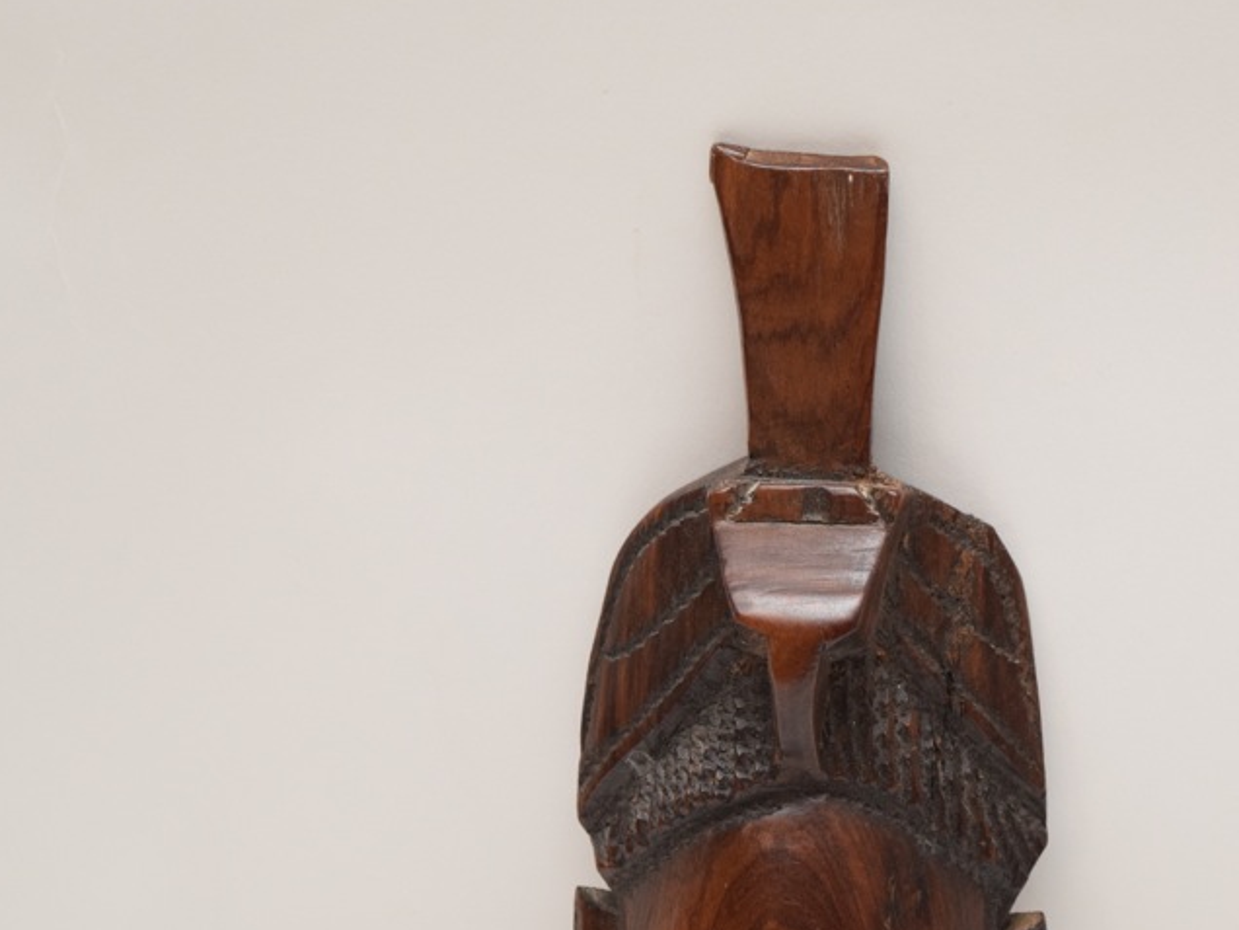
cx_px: 764
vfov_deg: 11.9
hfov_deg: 15.8
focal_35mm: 125
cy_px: 561
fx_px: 4465
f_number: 5.6
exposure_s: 1/60
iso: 1000
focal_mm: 55
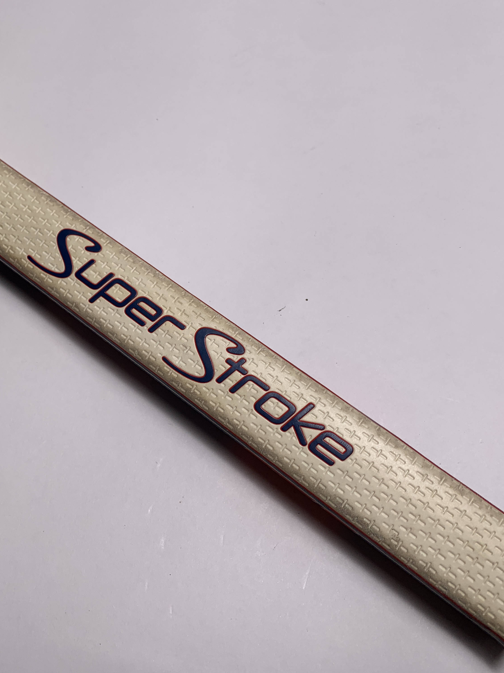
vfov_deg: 52.6
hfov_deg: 40.2
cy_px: 337
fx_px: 680
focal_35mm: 35
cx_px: 168
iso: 25
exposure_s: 1/435
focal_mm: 4.25
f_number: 1.8
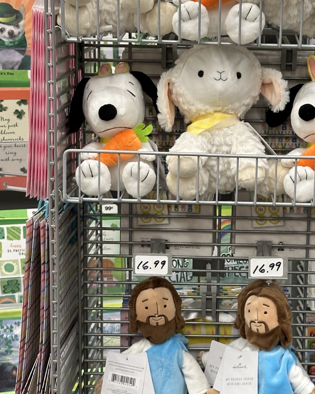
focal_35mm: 83
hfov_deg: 18.4
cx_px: 228
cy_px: 194
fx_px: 967
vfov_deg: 23.0
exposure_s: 1/60
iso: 160
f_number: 1.78
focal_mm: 6.86
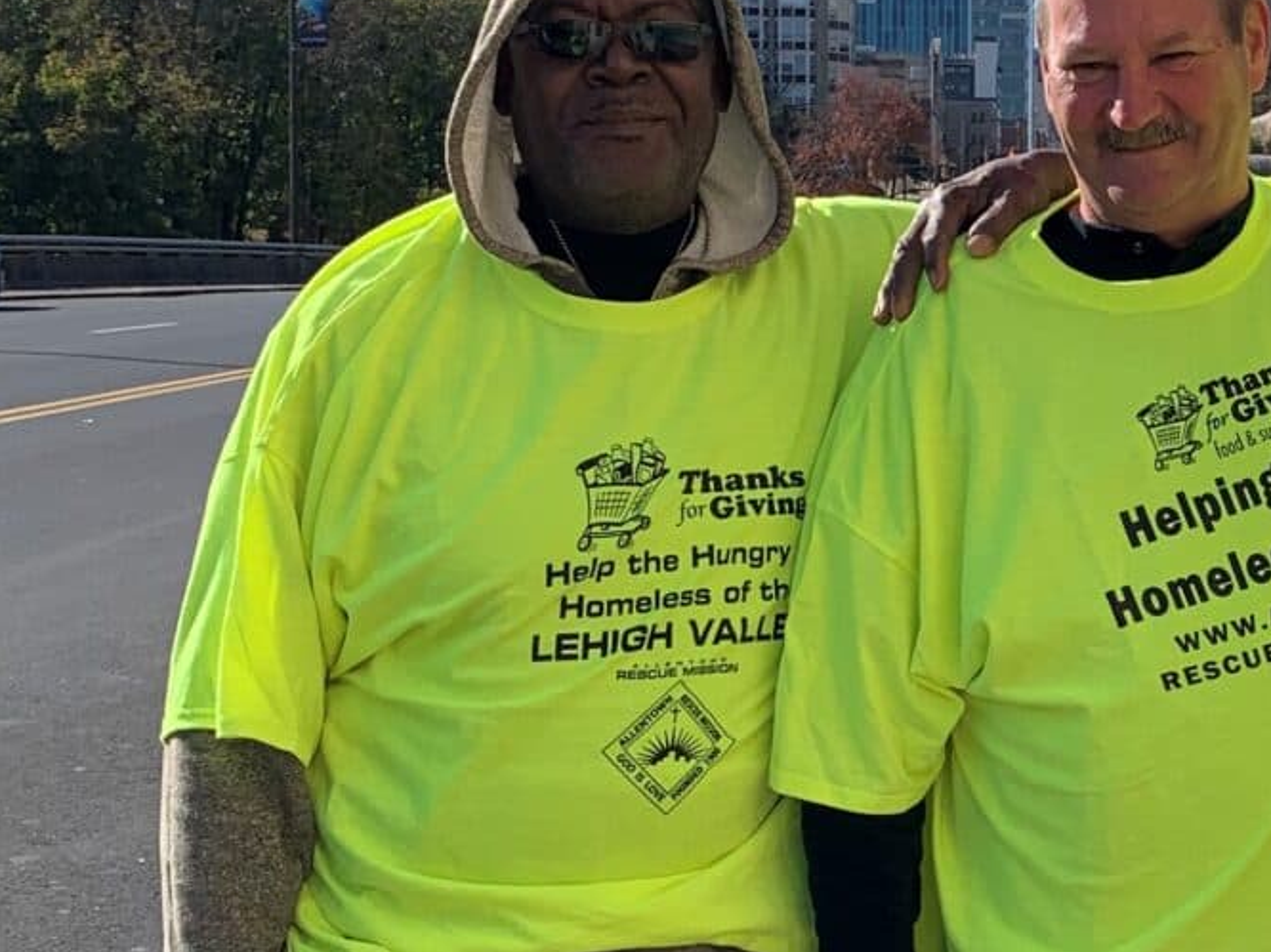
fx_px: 2202
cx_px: 1216
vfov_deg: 24.2
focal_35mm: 60
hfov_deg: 30.3
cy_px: 677
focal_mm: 4.25
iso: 25
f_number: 1.8
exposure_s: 1/2257
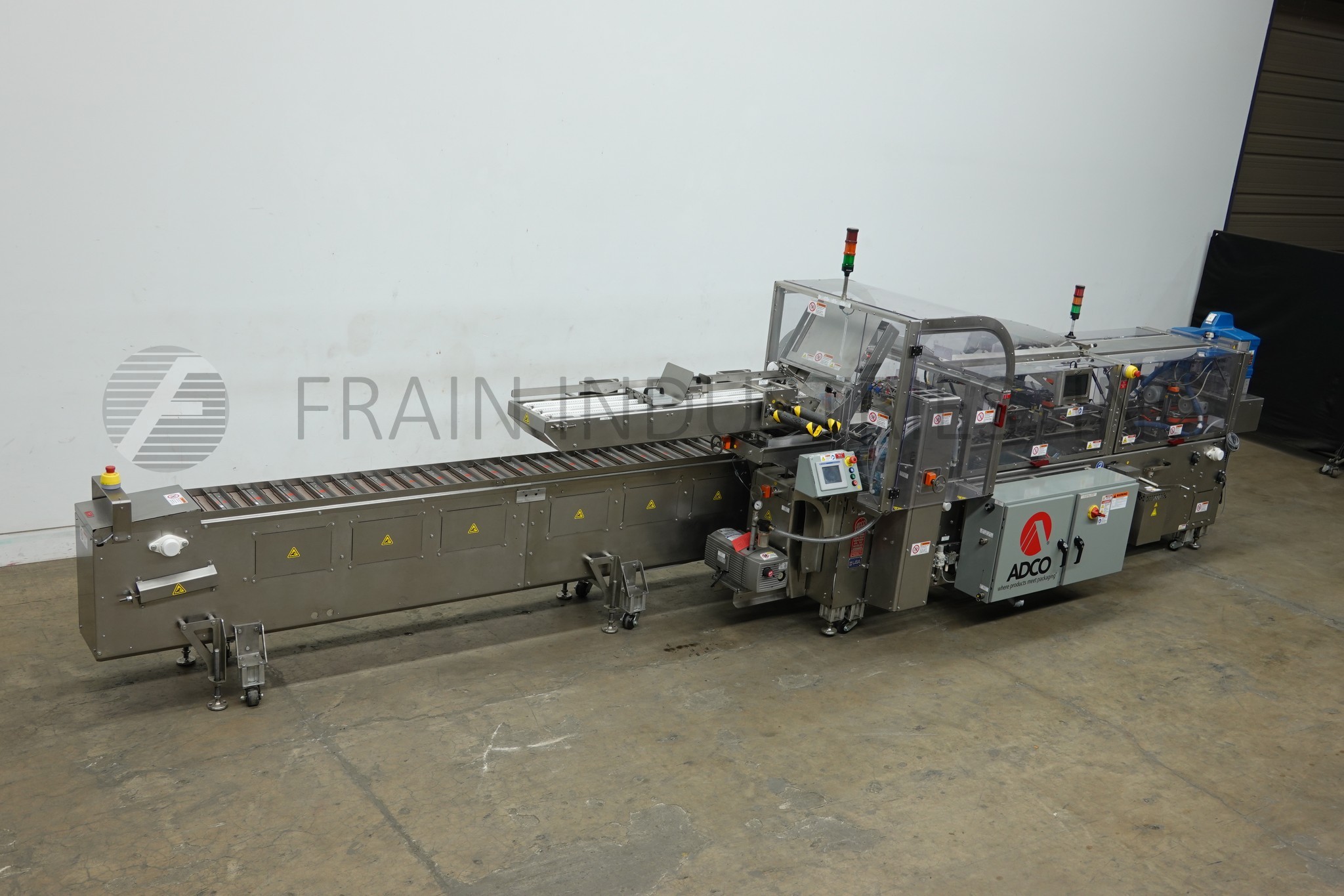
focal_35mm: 35
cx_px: 672
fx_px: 1306
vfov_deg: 37.8
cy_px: 448
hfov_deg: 54.4
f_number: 3.5
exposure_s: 1/40
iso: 125
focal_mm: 13.03
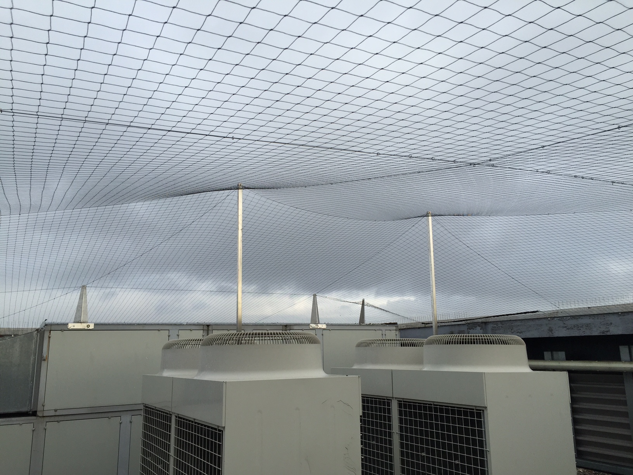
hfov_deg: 61.7
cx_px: 316
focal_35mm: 29
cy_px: 238
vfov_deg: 48.2
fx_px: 530
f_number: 2.2
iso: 32
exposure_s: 1/501
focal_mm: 4.15
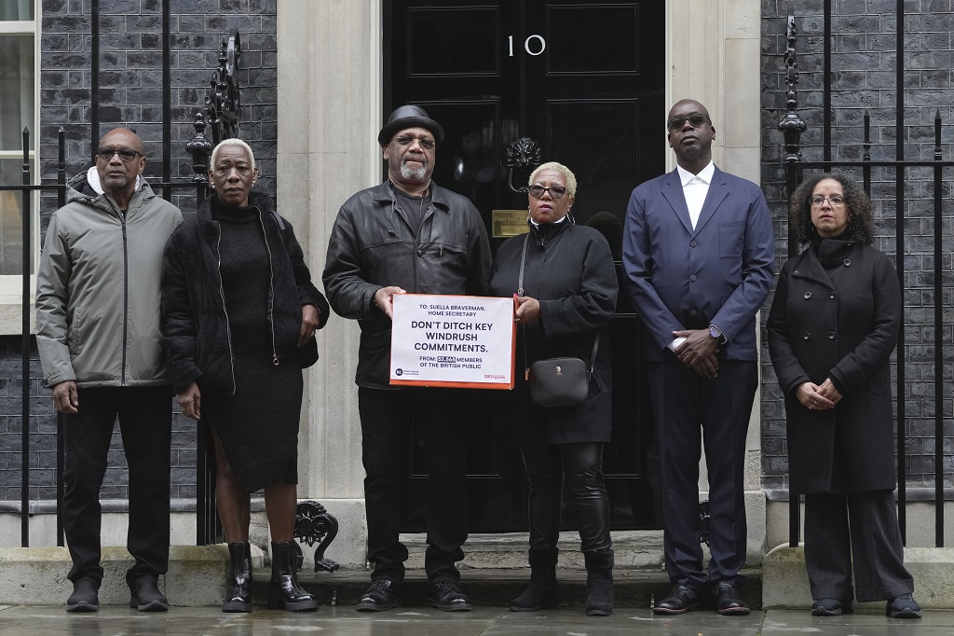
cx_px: 477
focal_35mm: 117
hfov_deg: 17.5
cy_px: 318
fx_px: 3099
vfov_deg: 11.7
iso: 1000
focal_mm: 117
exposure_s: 1/320
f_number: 4.5
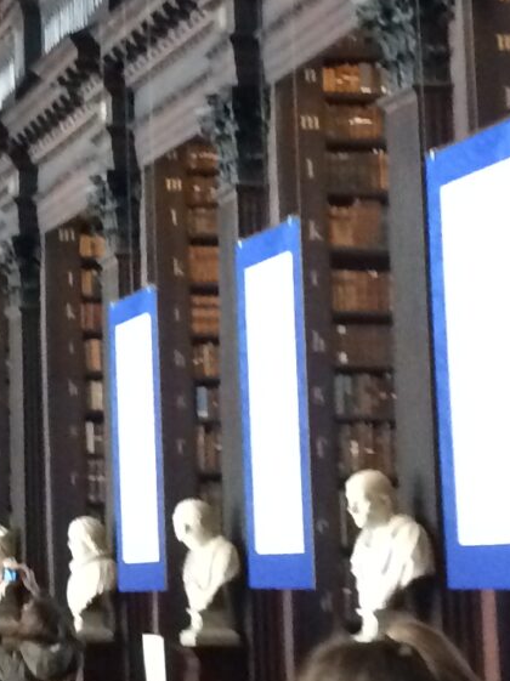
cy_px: 126
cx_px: -264
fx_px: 2694
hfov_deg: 10.4
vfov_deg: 14.3
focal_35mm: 137
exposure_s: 1/24
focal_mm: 4.12
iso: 320
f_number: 2.2
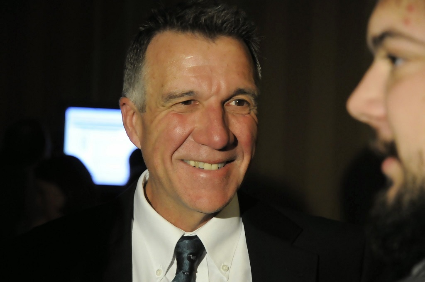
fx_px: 1238
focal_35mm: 105
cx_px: 212
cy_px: 141
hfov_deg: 19.5
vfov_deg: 13.0
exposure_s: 1/125
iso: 2500
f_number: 4.5
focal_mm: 70
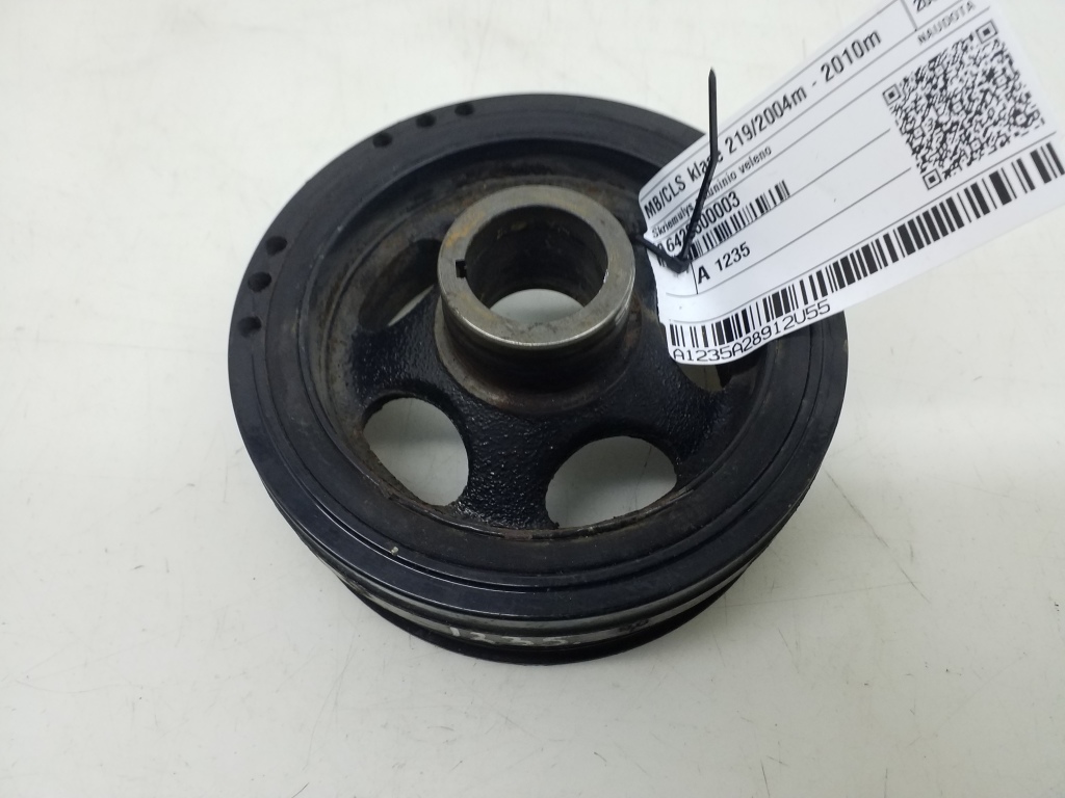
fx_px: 831
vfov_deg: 51.4
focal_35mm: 27
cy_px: 399
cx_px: 532
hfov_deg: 65.3
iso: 160
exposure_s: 1/50
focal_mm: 3.6
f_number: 1.9
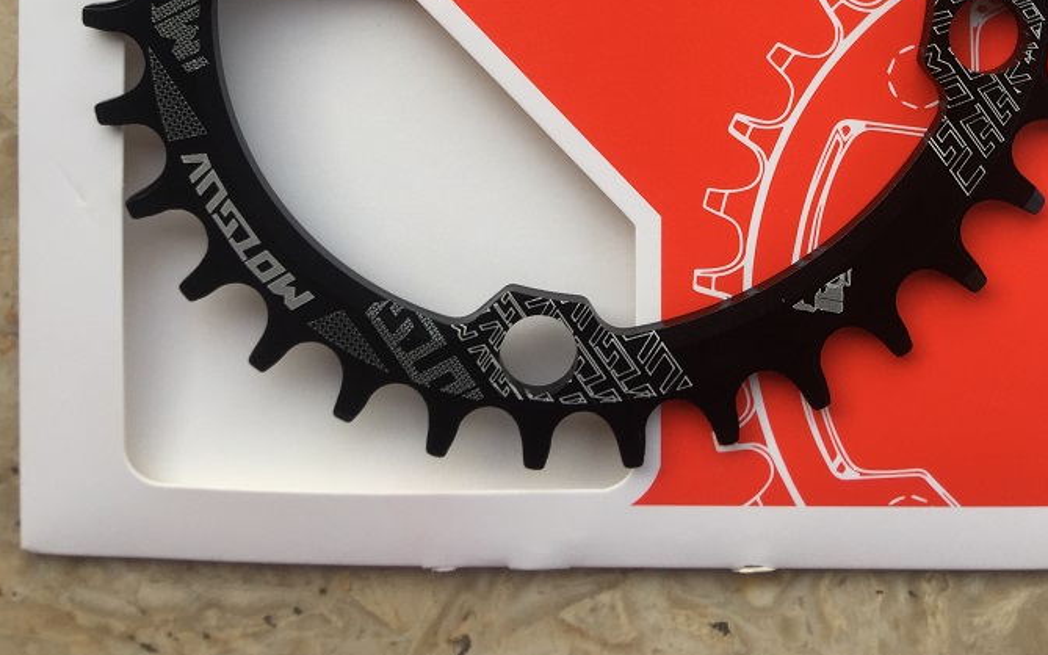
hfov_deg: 44.4
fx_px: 1285
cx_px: 549
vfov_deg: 26.0
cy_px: -96
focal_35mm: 45
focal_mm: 4.15
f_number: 2.2
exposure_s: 1/192
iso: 32
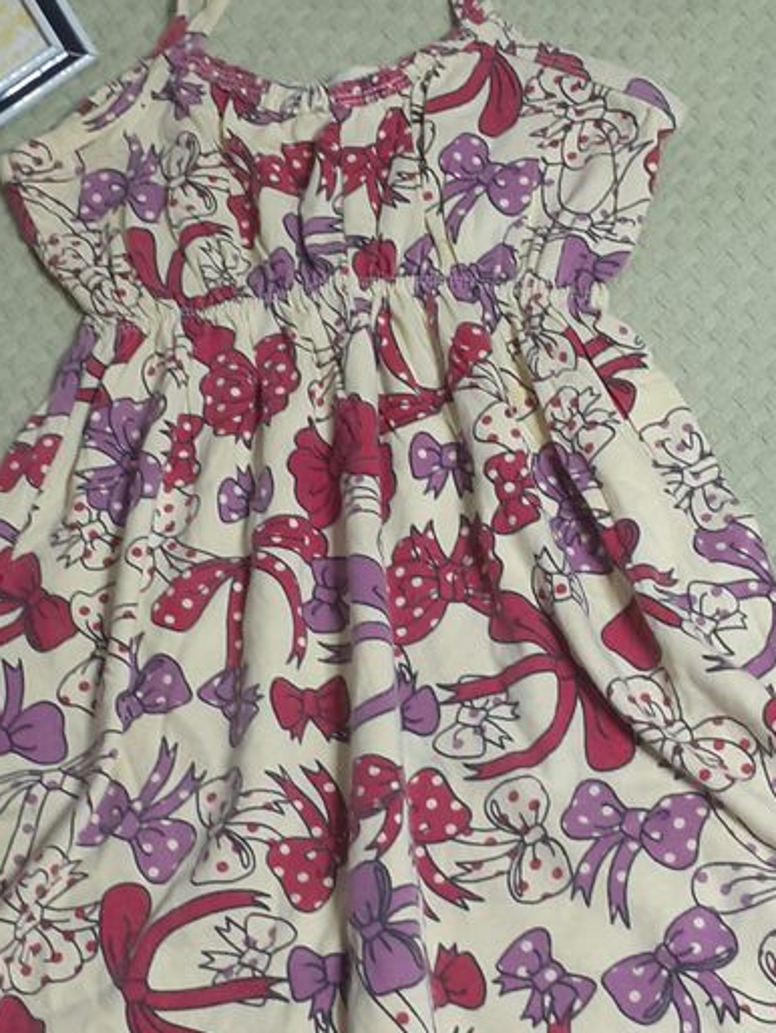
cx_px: 334
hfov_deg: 23.3
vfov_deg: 30.6
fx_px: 1881
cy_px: 426
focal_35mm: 63
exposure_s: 1/50
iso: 125
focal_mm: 3.6
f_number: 1.9
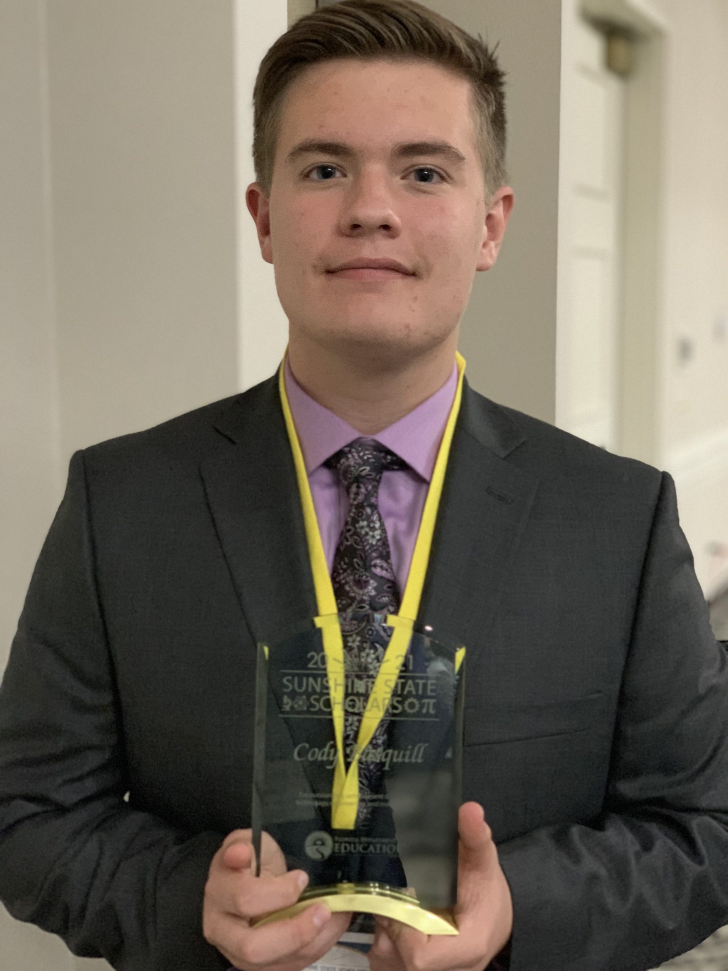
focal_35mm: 52
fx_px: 1458
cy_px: 486
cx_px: 364
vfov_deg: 36.8
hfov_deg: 28.0
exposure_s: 1/30
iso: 640
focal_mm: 6
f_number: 2.4
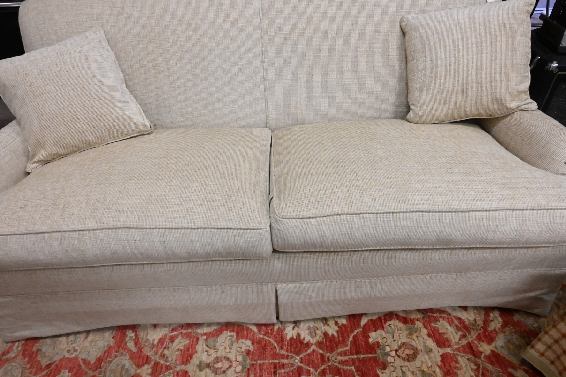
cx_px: 283
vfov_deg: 53.1
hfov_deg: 73.8
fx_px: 377
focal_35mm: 24
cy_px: 188
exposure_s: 1/25
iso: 12800
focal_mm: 24
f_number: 22
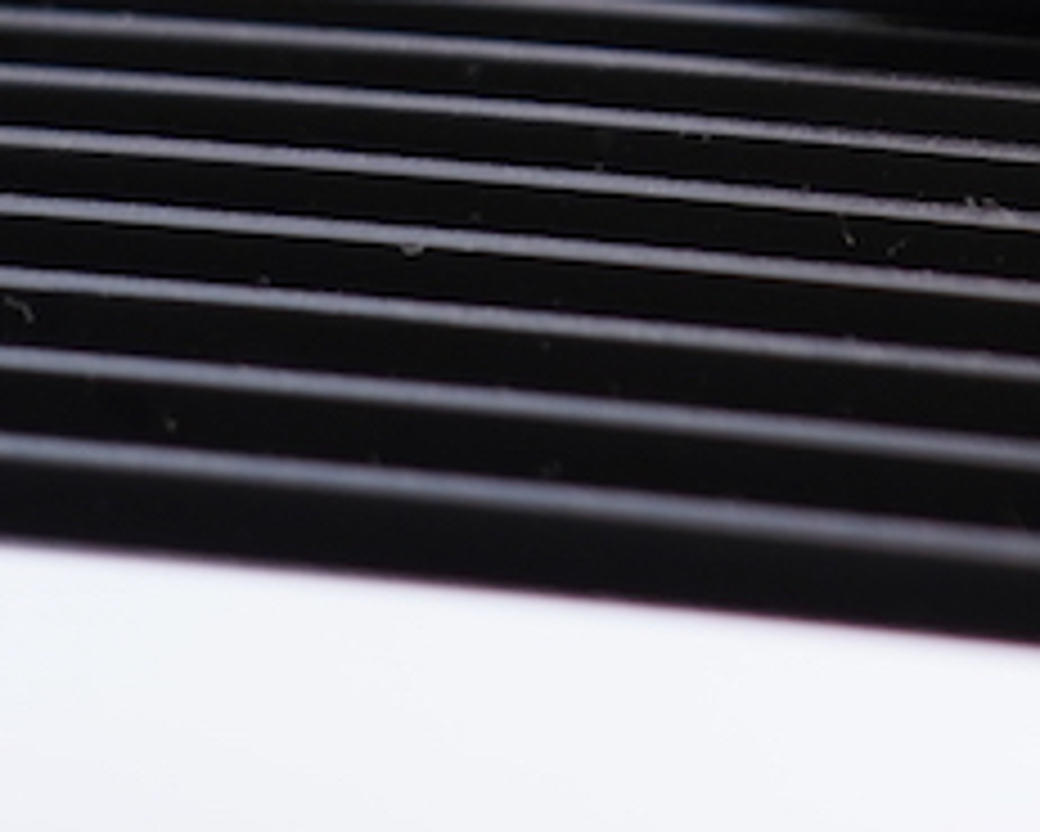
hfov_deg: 6.6
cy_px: -540
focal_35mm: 288
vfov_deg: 5.3
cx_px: 1873
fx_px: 8868
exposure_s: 1/60
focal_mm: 59
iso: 320
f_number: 4
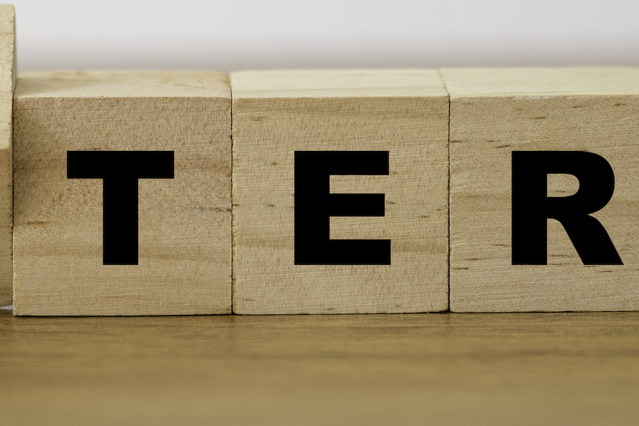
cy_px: -59
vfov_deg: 5.8
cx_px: 312
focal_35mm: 235
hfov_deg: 8.8
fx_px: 4171
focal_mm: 60
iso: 100
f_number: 2.4
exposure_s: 1/60
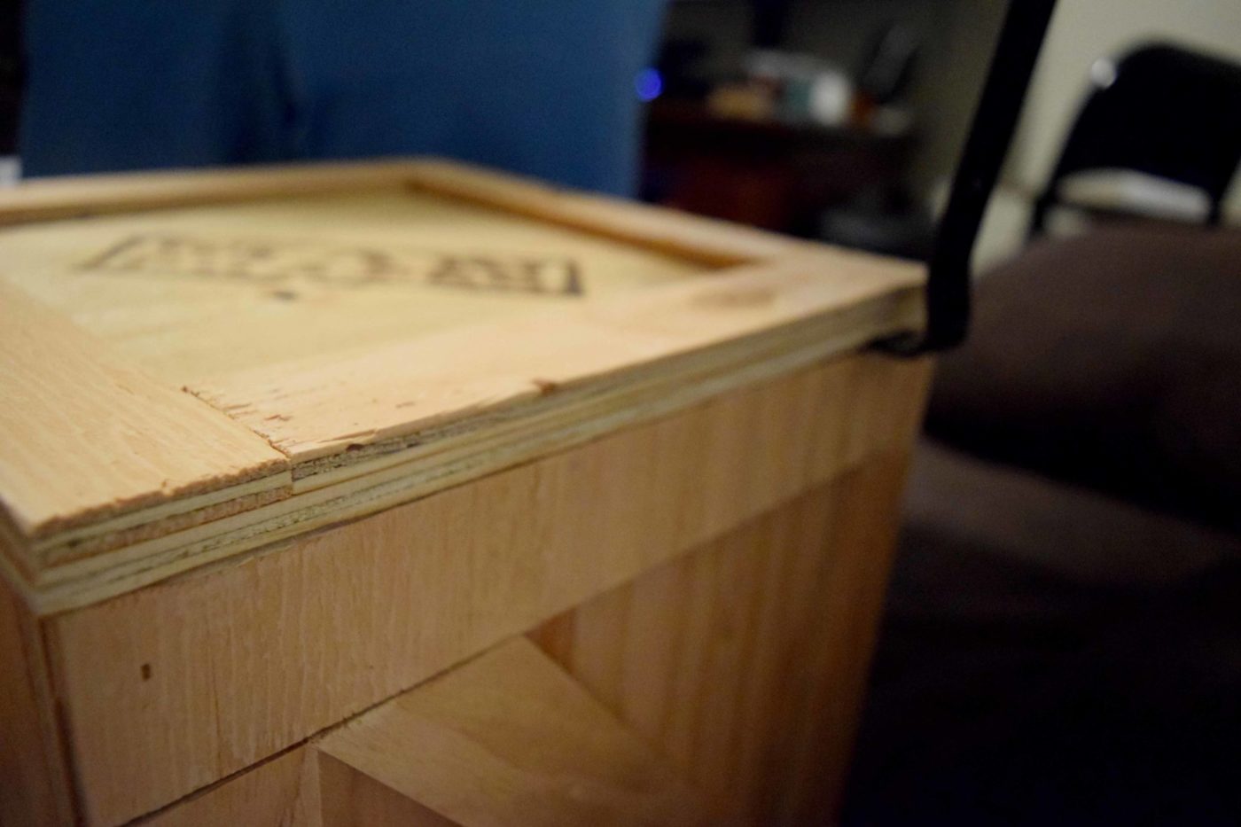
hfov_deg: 61.9
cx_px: 620
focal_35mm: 30
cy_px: 414
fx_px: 1034
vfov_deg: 43.6
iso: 5600
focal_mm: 20
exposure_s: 1/60
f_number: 3.5
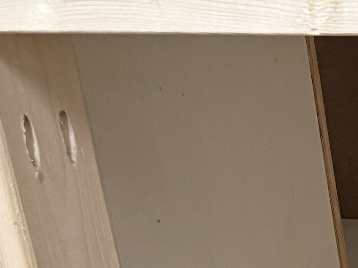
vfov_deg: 11.0
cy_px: 503
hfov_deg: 13.3
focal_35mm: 124
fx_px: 1282
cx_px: 759
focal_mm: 6.76
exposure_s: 1/60
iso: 320
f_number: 1.78
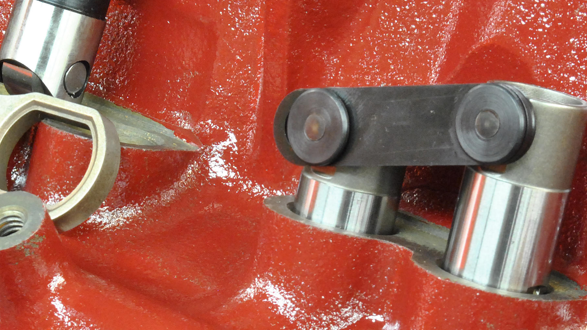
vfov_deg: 6.5
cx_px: 166
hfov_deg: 11.5
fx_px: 2897
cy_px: 87
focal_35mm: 186
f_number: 18
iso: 800
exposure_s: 1.3
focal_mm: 55
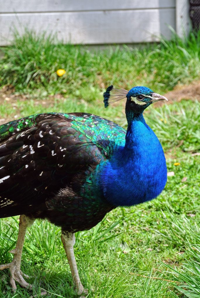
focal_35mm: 208
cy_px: 149
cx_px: 100
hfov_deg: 6.6
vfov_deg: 9.9
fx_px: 1729
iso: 100
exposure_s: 1/250
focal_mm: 77.1
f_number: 4.8
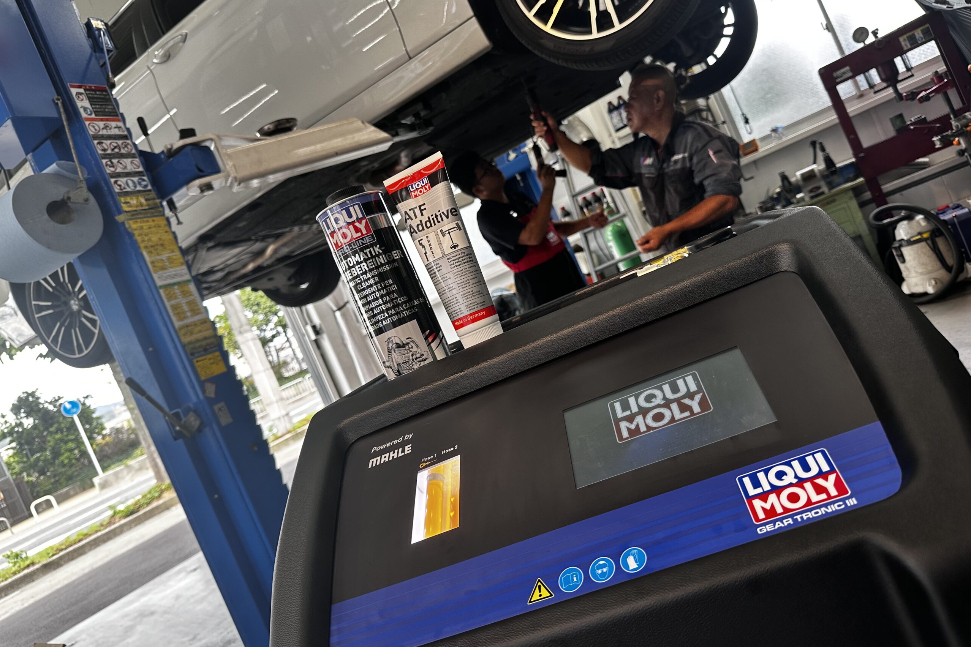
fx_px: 674
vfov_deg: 51.2
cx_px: 485
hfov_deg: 71.5
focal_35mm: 25
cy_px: 293
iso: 100
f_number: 1.78
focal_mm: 6.86
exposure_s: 1/144
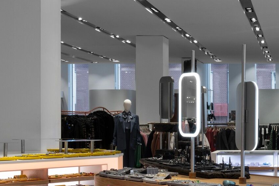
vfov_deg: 19.9
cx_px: 297
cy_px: 139
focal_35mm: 68
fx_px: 527
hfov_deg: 27.4
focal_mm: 24
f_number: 16
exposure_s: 1/2
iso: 100
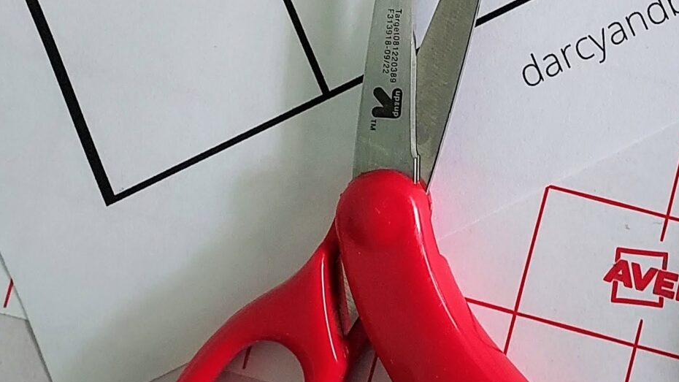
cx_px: 805
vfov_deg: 14.9
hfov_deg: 26.3
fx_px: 1296
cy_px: -280
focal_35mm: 72
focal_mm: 4.6
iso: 50
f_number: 1.8
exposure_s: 1/60
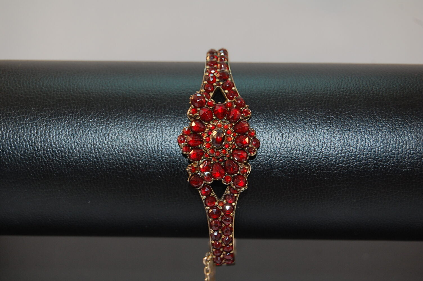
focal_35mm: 82
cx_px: 212
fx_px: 969
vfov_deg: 16.5
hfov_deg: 24.6
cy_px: 140
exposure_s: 1/60
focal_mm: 55
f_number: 5.6
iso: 400
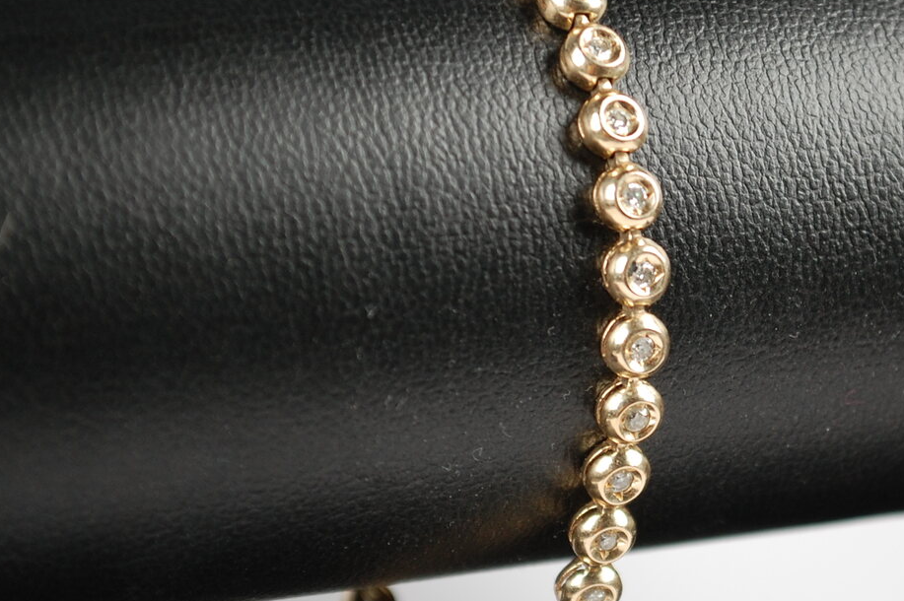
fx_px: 4064
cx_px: 596
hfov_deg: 12.7
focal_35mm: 162
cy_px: 291
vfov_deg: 8.5
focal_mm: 55
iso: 320
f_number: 5.6
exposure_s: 1/125
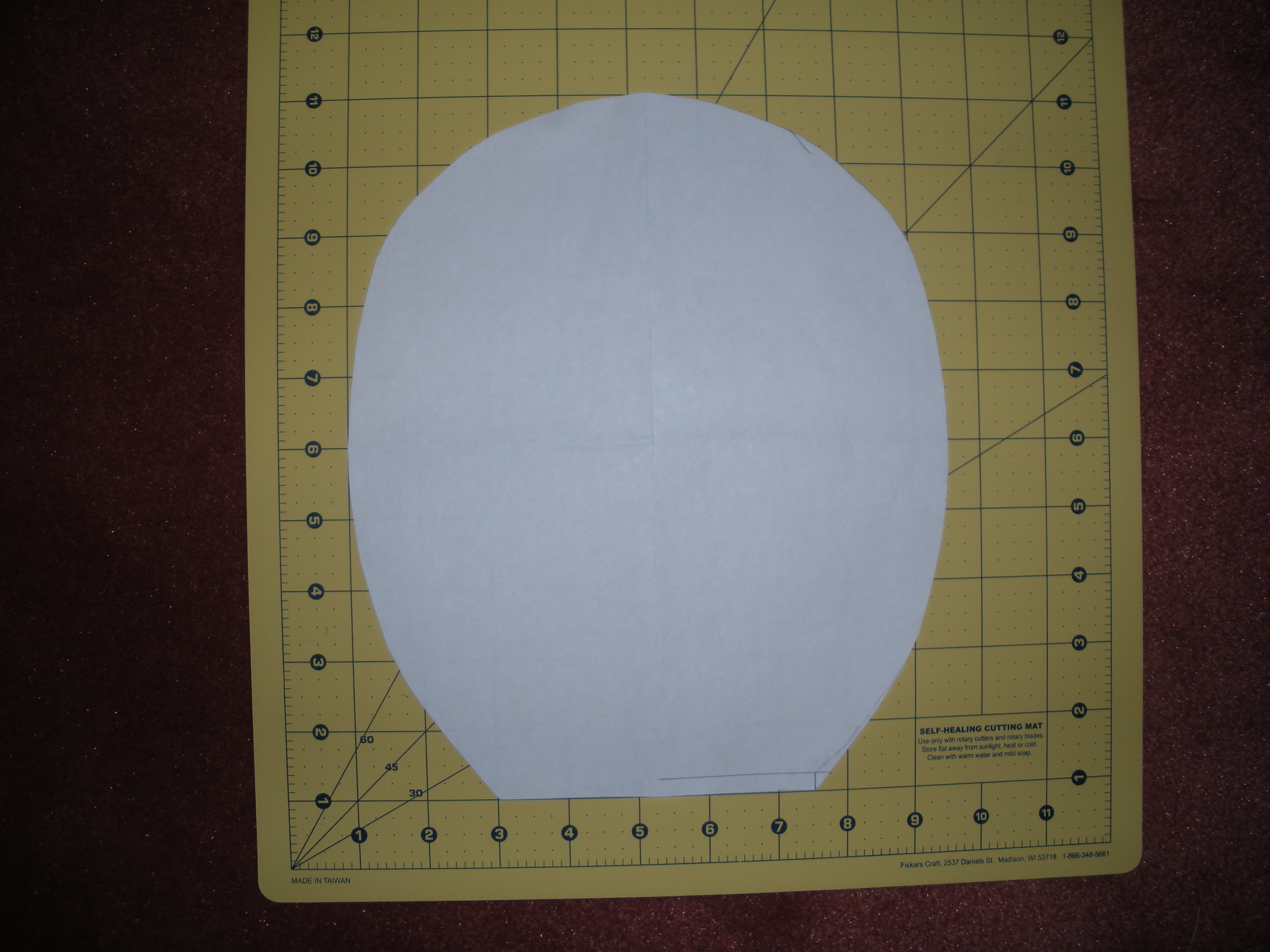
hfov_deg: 51.4
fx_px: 1321
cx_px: 635
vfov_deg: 39.7
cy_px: 476
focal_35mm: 36
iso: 64
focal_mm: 6.3
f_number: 3.5
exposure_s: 1/60
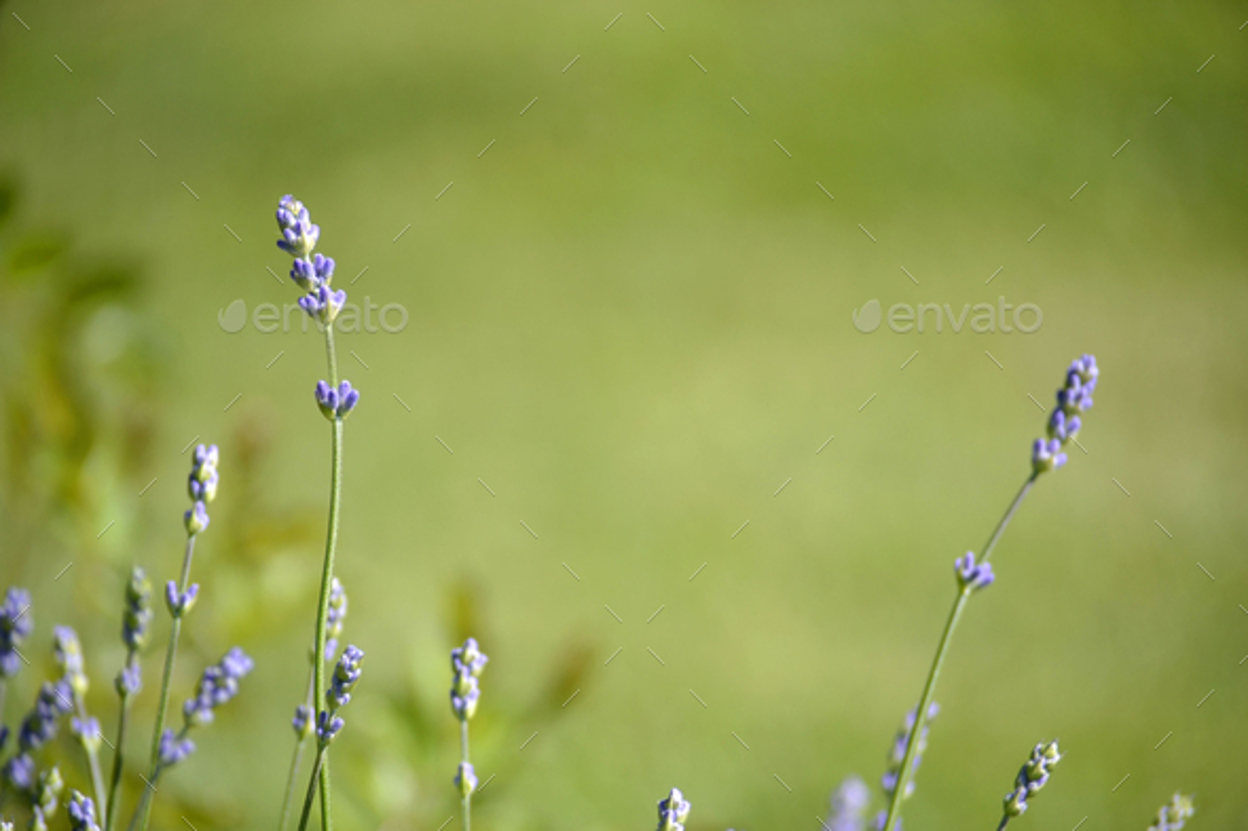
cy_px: 416
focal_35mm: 165
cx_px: 624
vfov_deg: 8.3
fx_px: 5718
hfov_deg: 12.5
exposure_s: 1/640
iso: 200
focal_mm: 110
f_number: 4.5
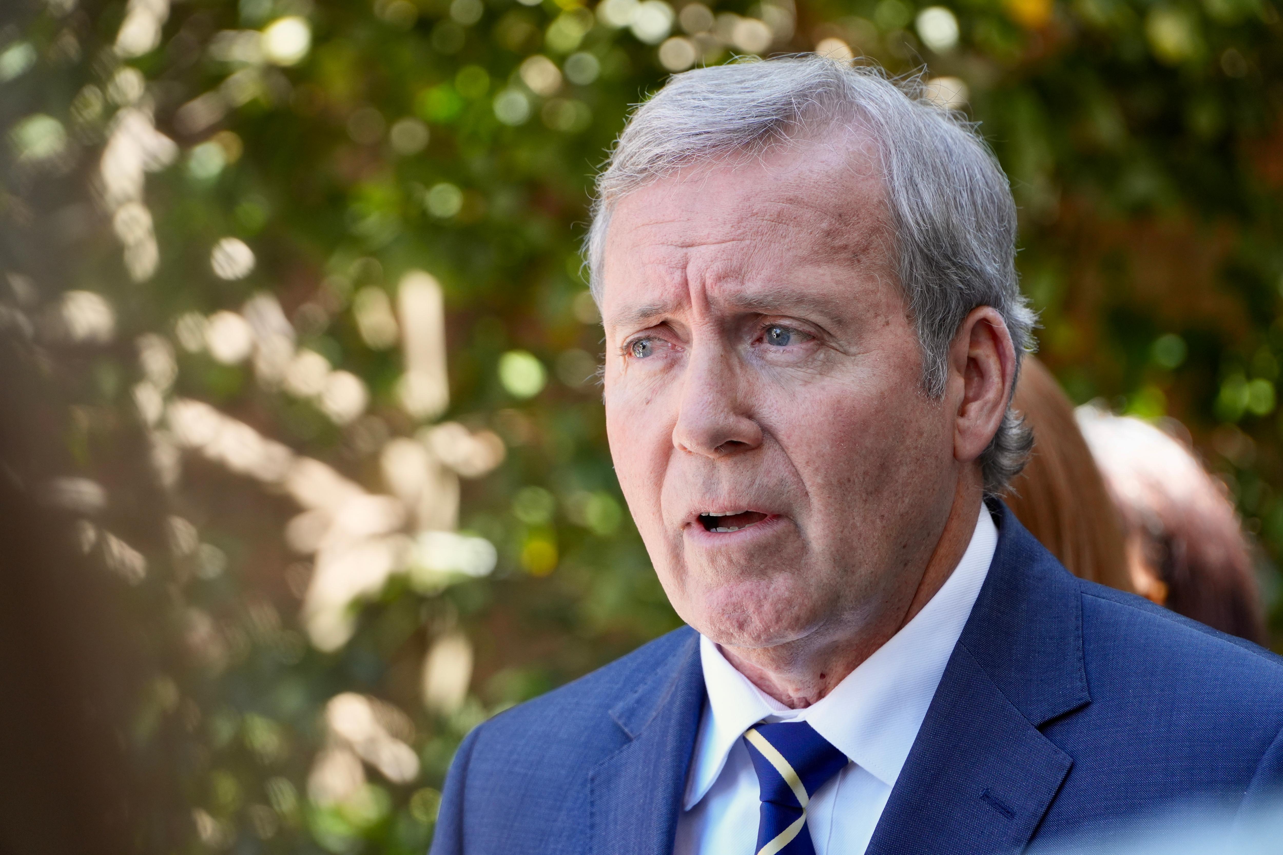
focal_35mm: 148
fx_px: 5292
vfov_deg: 9.2
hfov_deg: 13.8
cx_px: 642
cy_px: 428
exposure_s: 1/320
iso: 400
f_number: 4
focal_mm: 99
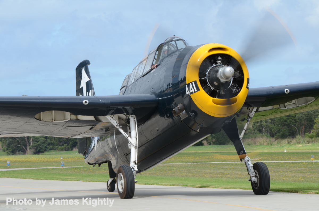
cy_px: 106
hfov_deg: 9.2
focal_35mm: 225
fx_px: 1989
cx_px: 160
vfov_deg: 6.1
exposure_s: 1/100
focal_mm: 150
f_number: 18
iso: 250
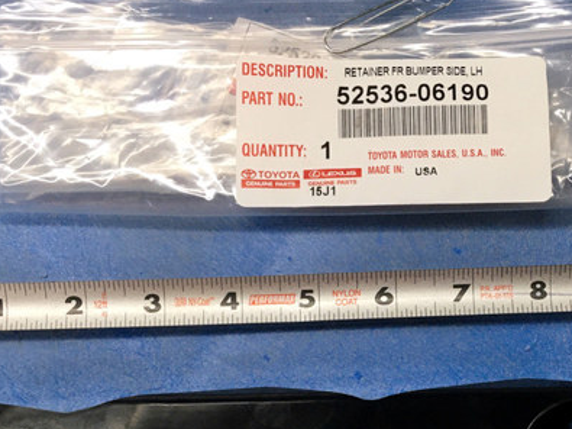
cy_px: 249
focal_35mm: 47
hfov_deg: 40.1
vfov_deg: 30.8
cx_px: 368
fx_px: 776
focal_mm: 4.15
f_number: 2.2
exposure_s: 1/30
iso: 40
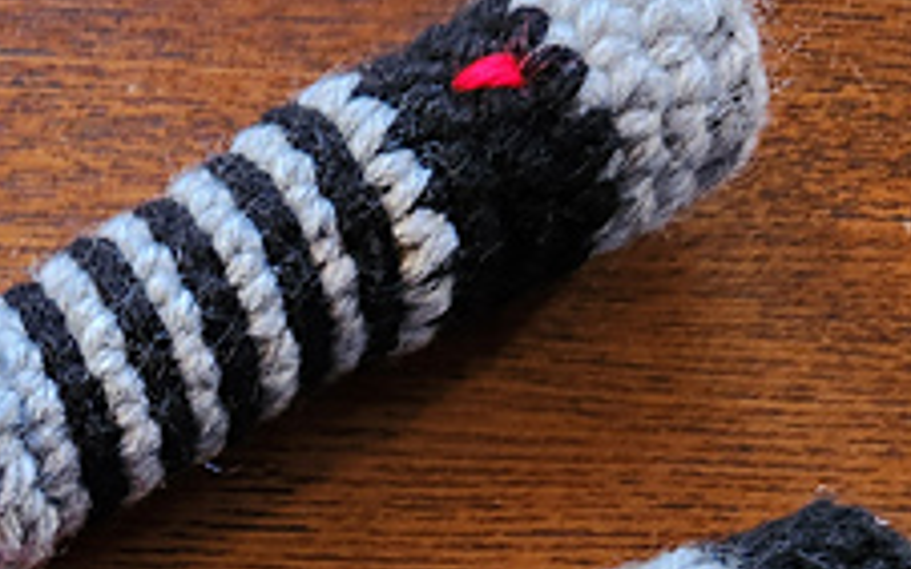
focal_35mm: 69
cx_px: -40
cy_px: 827
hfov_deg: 27.7
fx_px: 1712
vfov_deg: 17.2
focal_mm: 5.4
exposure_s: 1/30
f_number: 1.8
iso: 640
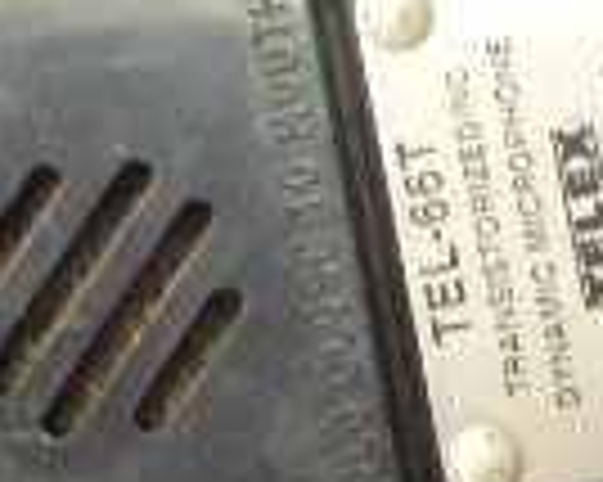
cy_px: 468
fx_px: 2336
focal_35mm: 131
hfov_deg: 14.4
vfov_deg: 11.7
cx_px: 644
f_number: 3.9
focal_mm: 5
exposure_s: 1/30
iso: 640
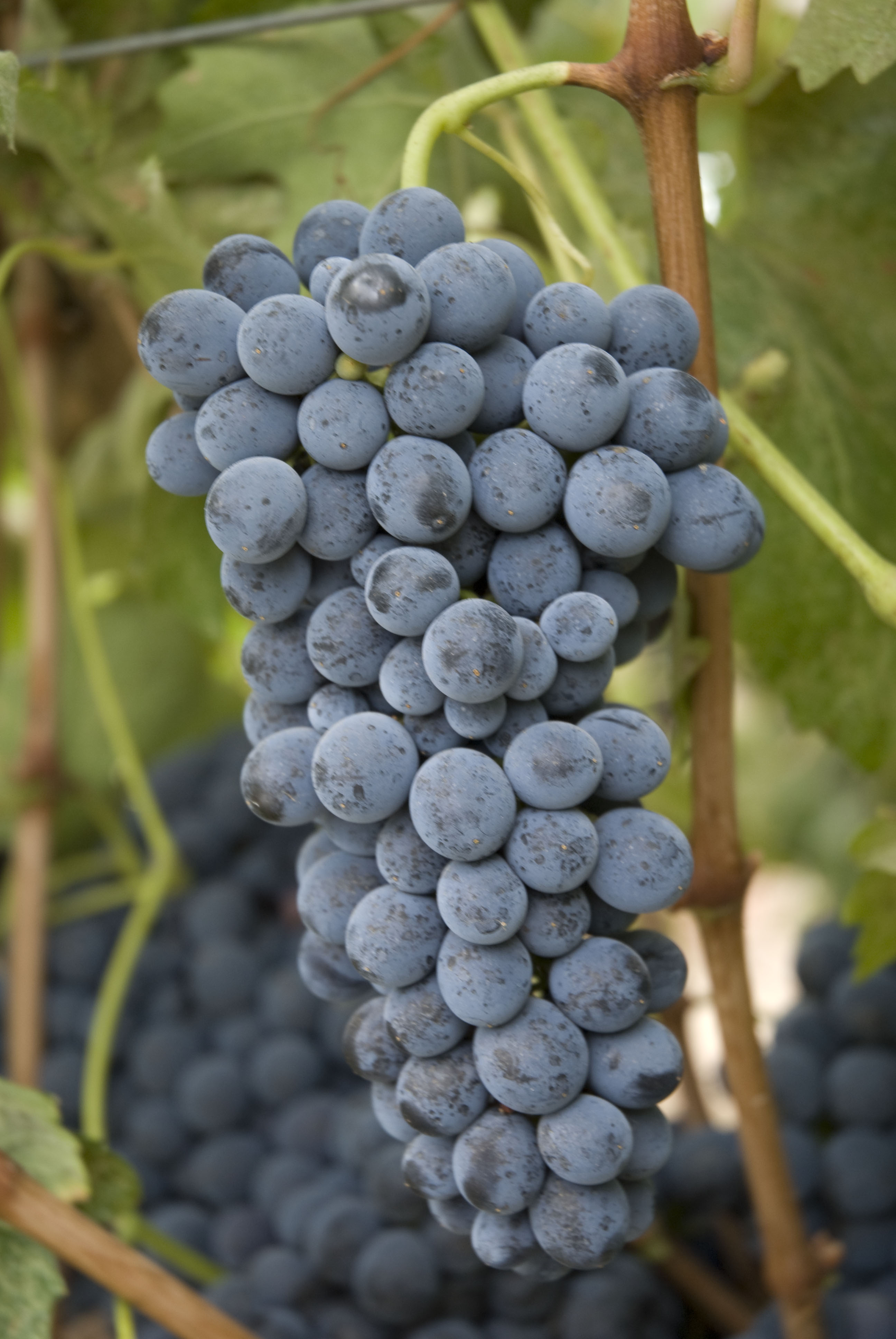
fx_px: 2792
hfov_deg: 18.2
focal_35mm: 75
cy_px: 670
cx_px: 448
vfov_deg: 27.0
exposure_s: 1/30
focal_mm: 50
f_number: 4.5
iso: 200
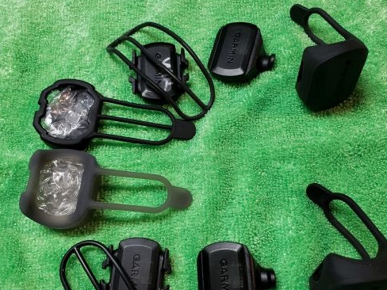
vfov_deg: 43.9
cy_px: 175
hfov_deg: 56.7
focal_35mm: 32
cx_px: 215
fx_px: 358
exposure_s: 1/60
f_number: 2.4
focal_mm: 4.3
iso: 320
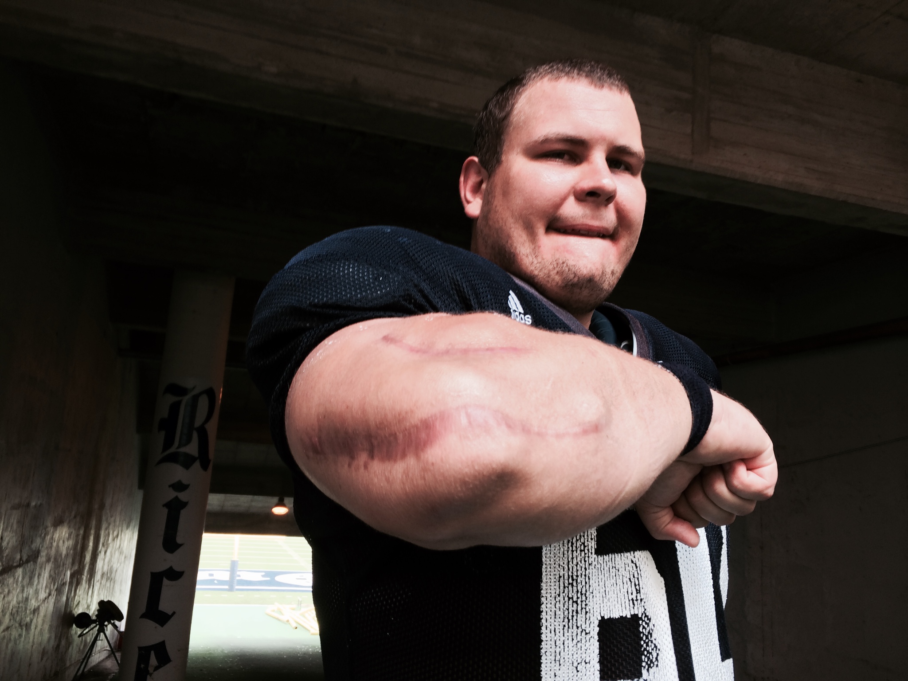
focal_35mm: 30
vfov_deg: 46.8
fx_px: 787
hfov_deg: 60.0
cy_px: 340
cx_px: 454
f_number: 2.2
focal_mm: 4.12
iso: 40
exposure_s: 1/40
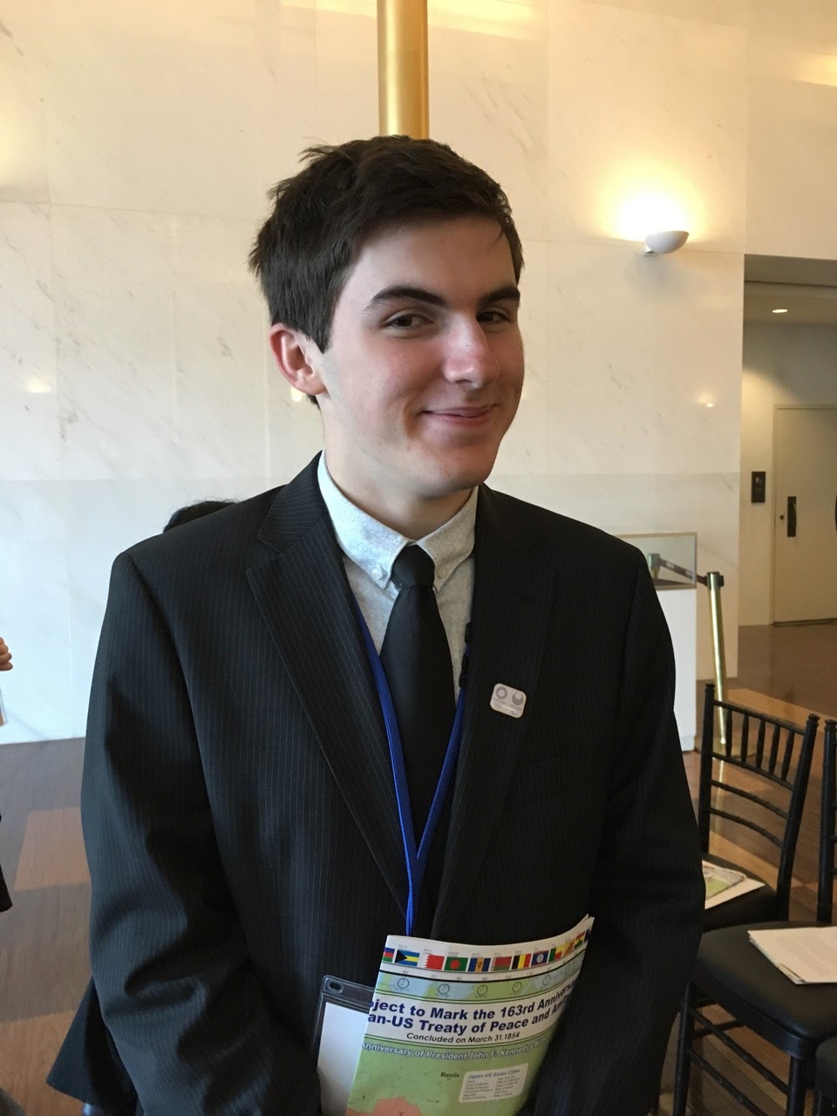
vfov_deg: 61.7
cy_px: 558
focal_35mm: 29
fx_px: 935
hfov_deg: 48.2
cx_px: 418
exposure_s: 1/30
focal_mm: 4.15
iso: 160
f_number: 2.2
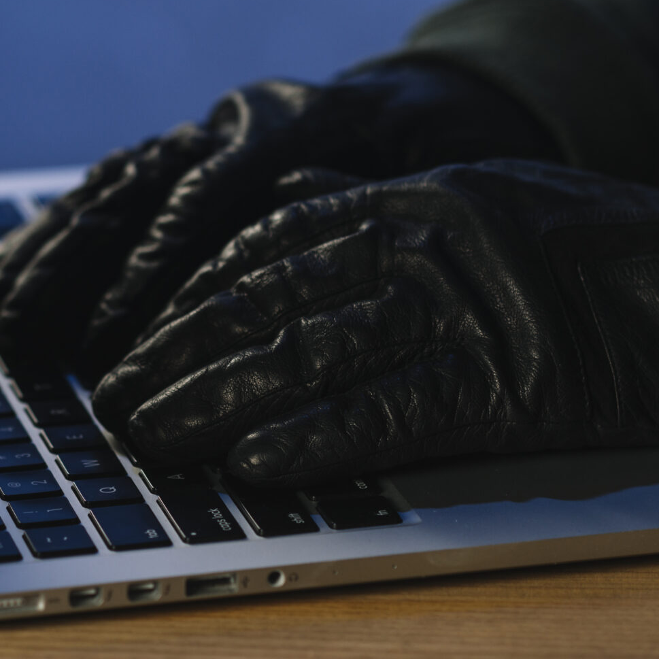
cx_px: 212
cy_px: 92
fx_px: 4114
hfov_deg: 9.2
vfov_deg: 9.1
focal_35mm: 191
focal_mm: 85
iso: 100
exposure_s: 1/125
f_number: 3.5
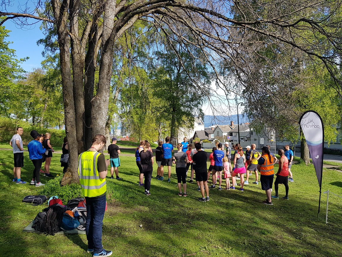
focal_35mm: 26
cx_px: 171
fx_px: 257
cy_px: 128
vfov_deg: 53.1
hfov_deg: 67.3
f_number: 1.7
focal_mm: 4.2
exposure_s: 1/1092
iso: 40
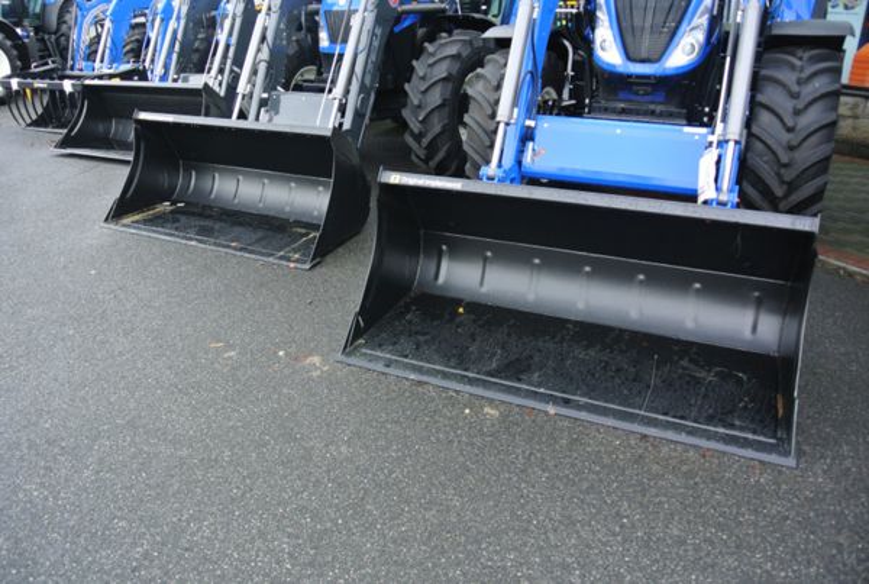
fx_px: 653
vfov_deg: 48.1
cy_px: 292
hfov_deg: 67.3
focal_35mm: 27
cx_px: 434
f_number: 3.5
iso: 100
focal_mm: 10
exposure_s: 1/60
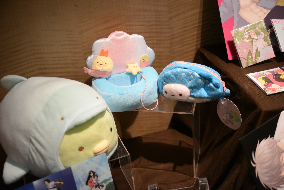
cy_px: 95
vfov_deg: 28.1
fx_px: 379
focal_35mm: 48
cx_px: 142
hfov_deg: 41.1
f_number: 4
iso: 1250
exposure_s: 1/60
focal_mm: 48
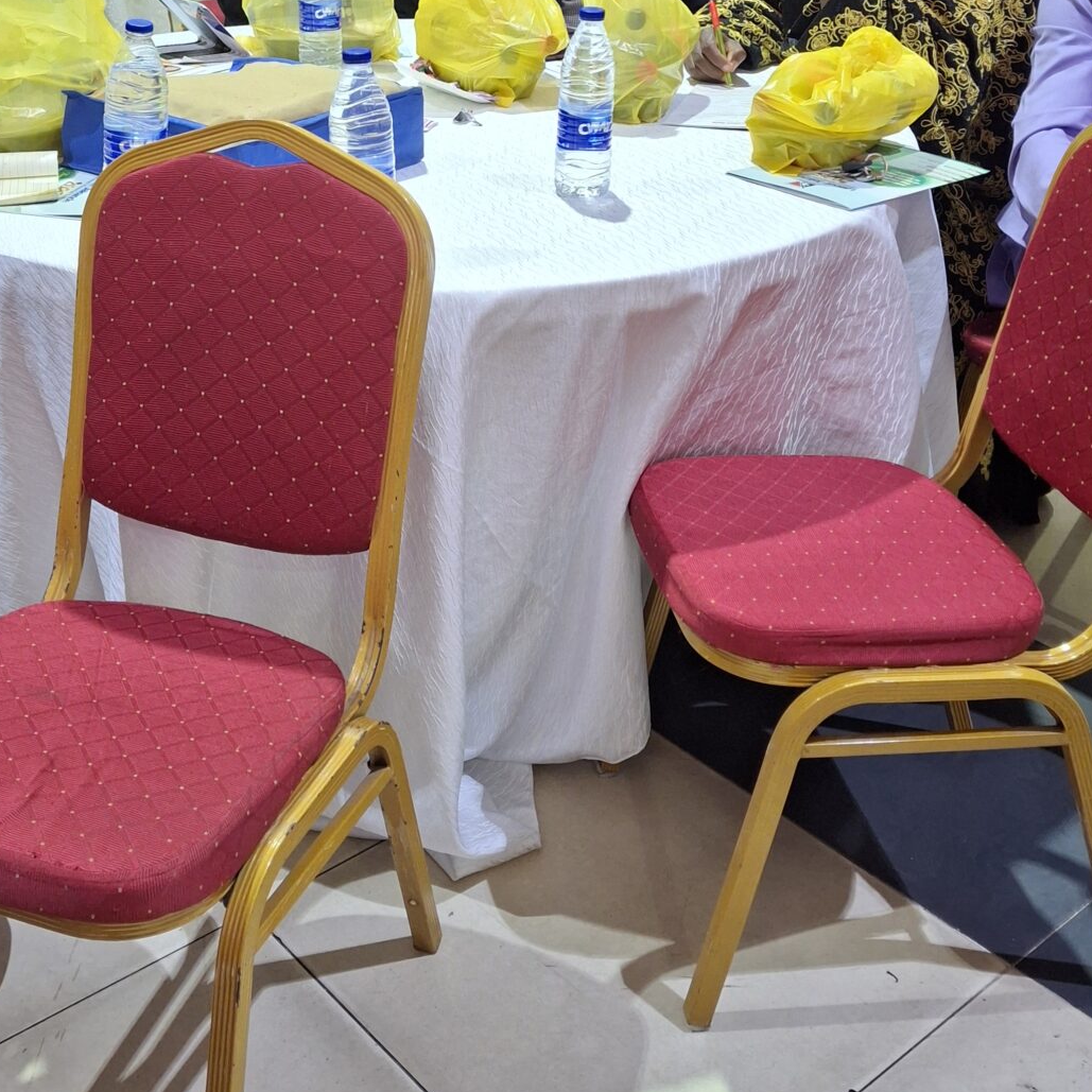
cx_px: 461
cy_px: 190
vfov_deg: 36.8
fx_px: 1570
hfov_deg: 38.3
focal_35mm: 44
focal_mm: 4.69
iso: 320
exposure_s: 1/50
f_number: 1.8
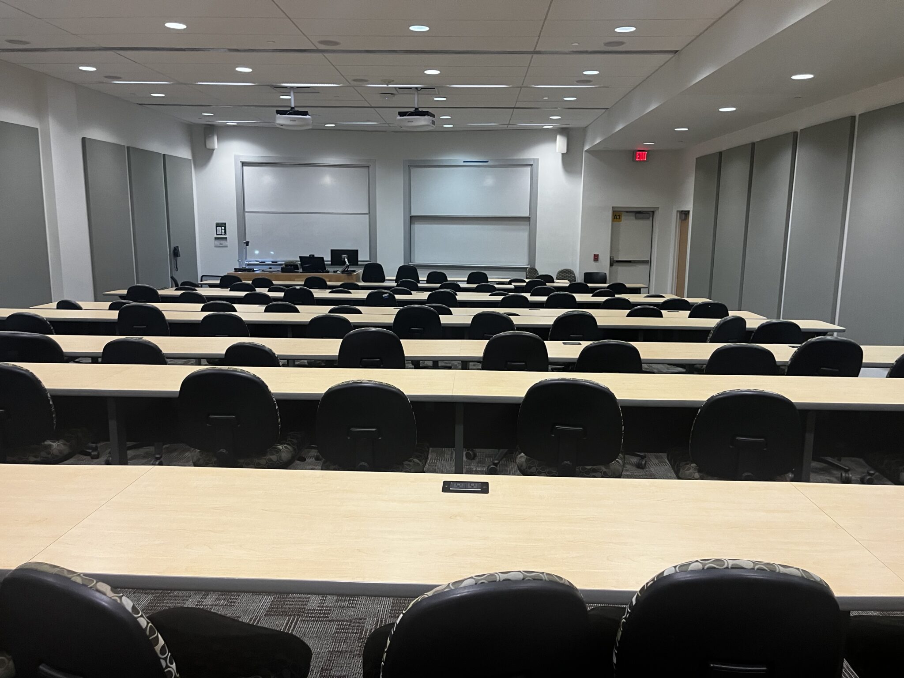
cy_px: 339
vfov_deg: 53.1
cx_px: 452
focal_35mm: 26
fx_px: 679
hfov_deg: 67.3
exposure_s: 1/60
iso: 200
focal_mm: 5.1
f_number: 1.6
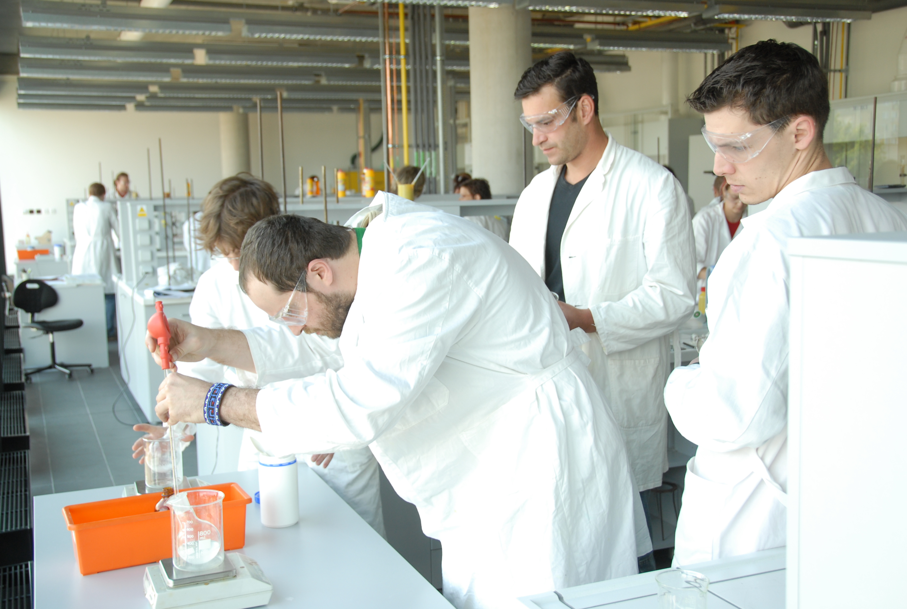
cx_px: 454
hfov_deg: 49.5
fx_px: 985
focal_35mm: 39
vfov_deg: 34.4
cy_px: 304
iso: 250
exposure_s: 1/80
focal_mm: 26
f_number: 4
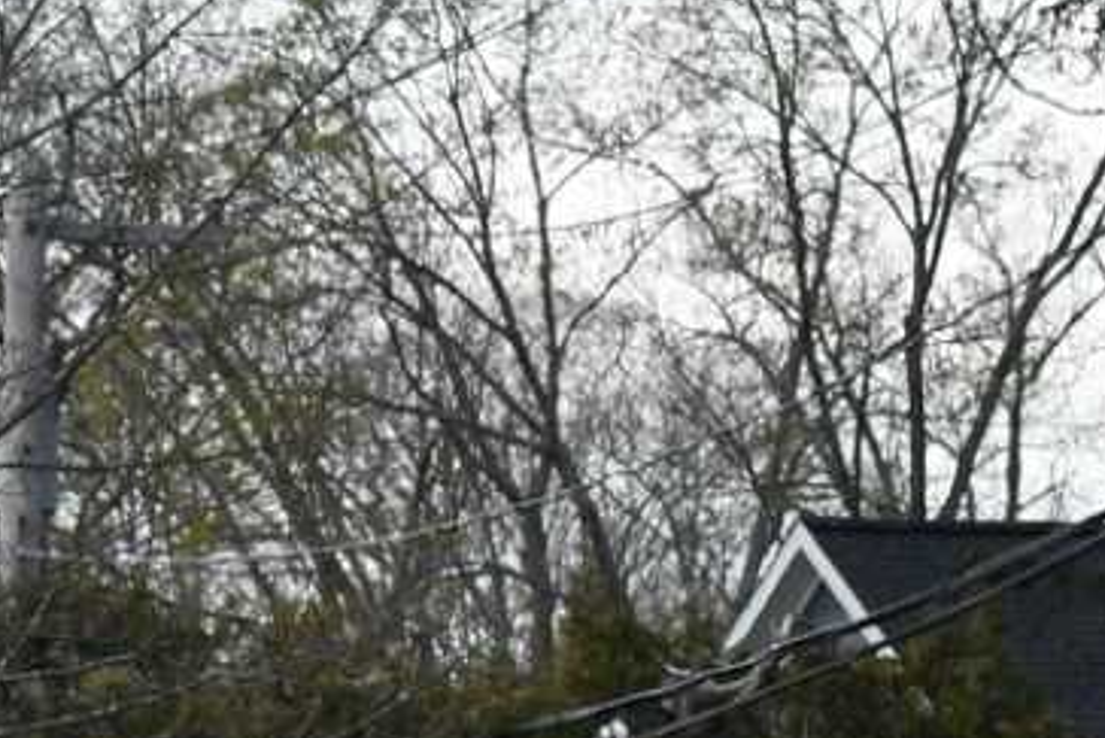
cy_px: 1496
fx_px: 18147
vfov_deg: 2.3
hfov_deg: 3.4
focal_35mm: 591
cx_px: -1718
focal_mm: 70
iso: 1000
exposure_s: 1/1600
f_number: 7.1
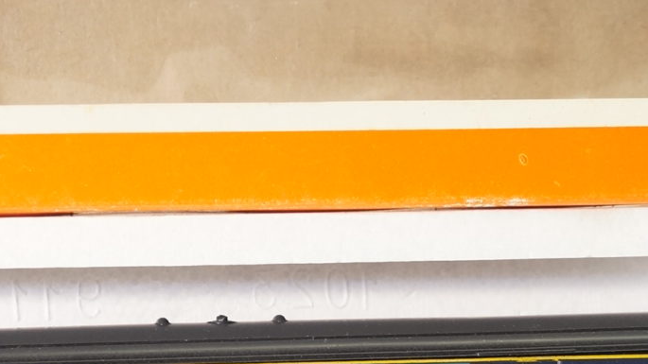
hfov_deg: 22.3
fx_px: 1615
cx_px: 104
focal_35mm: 94
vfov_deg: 12.8
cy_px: 312
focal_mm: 20
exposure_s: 1/160
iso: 500
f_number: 4
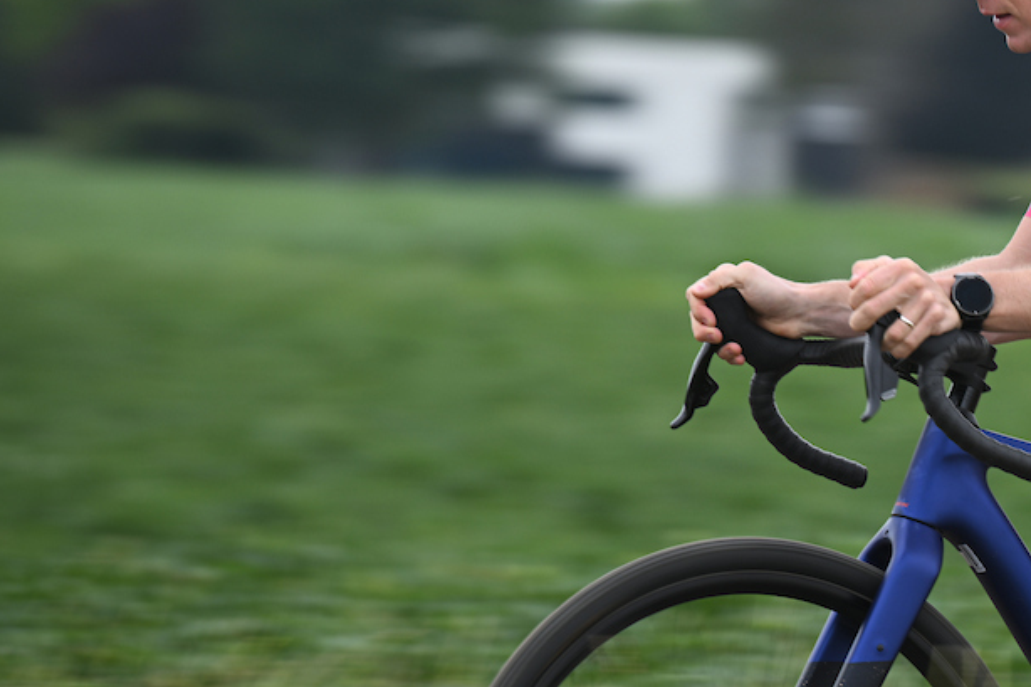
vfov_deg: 3.5
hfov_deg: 5.3
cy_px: 338
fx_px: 11194
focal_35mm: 391
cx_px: 971
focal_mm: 200
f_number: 4.5
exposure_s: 1/160
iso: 32
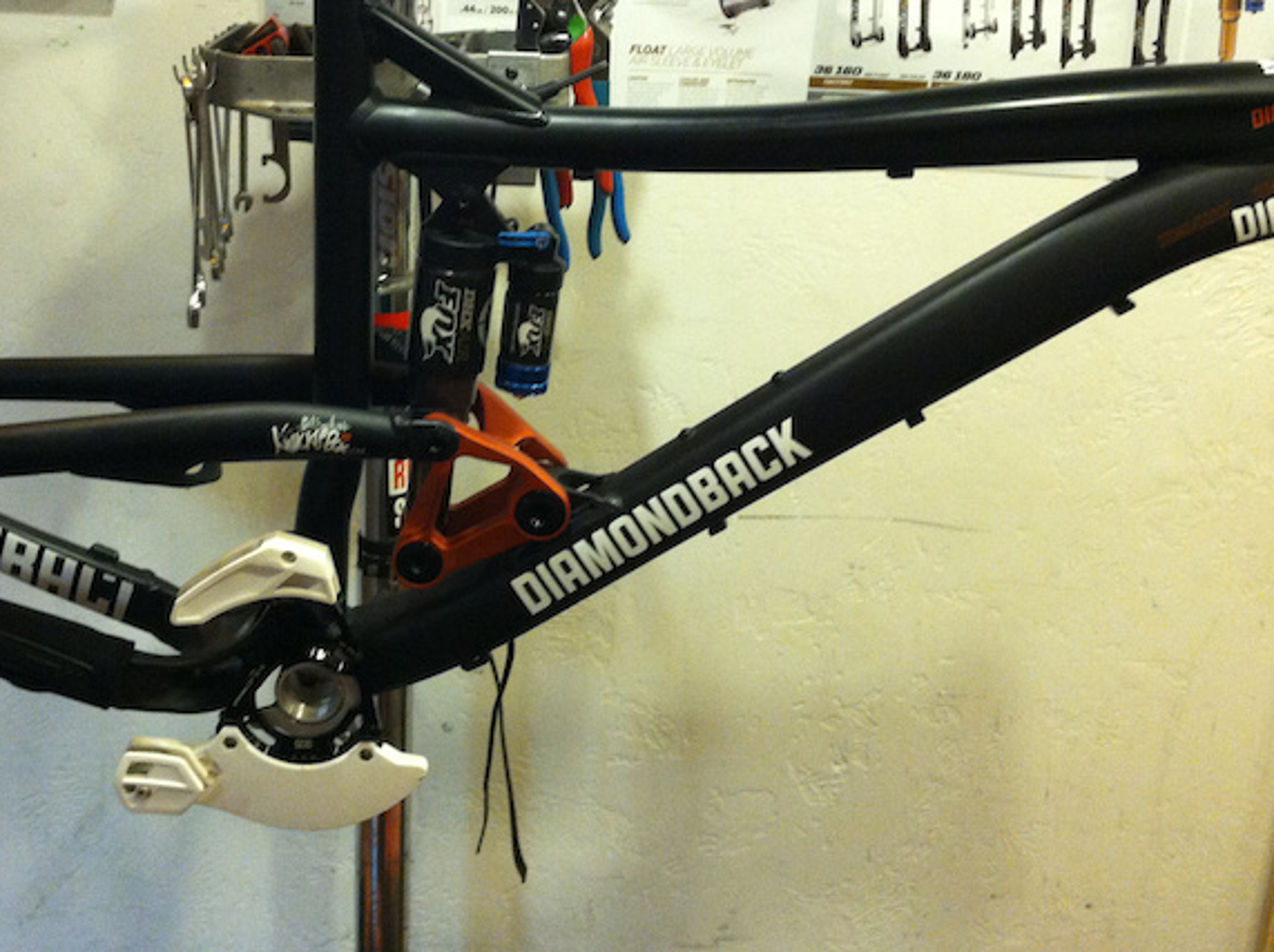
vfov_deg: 29.4
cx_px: 506
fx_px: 1801
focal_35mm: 49
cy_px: 326
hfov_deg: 38.8
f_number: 2.8
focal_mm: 3.85
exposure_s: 1/15
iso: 250
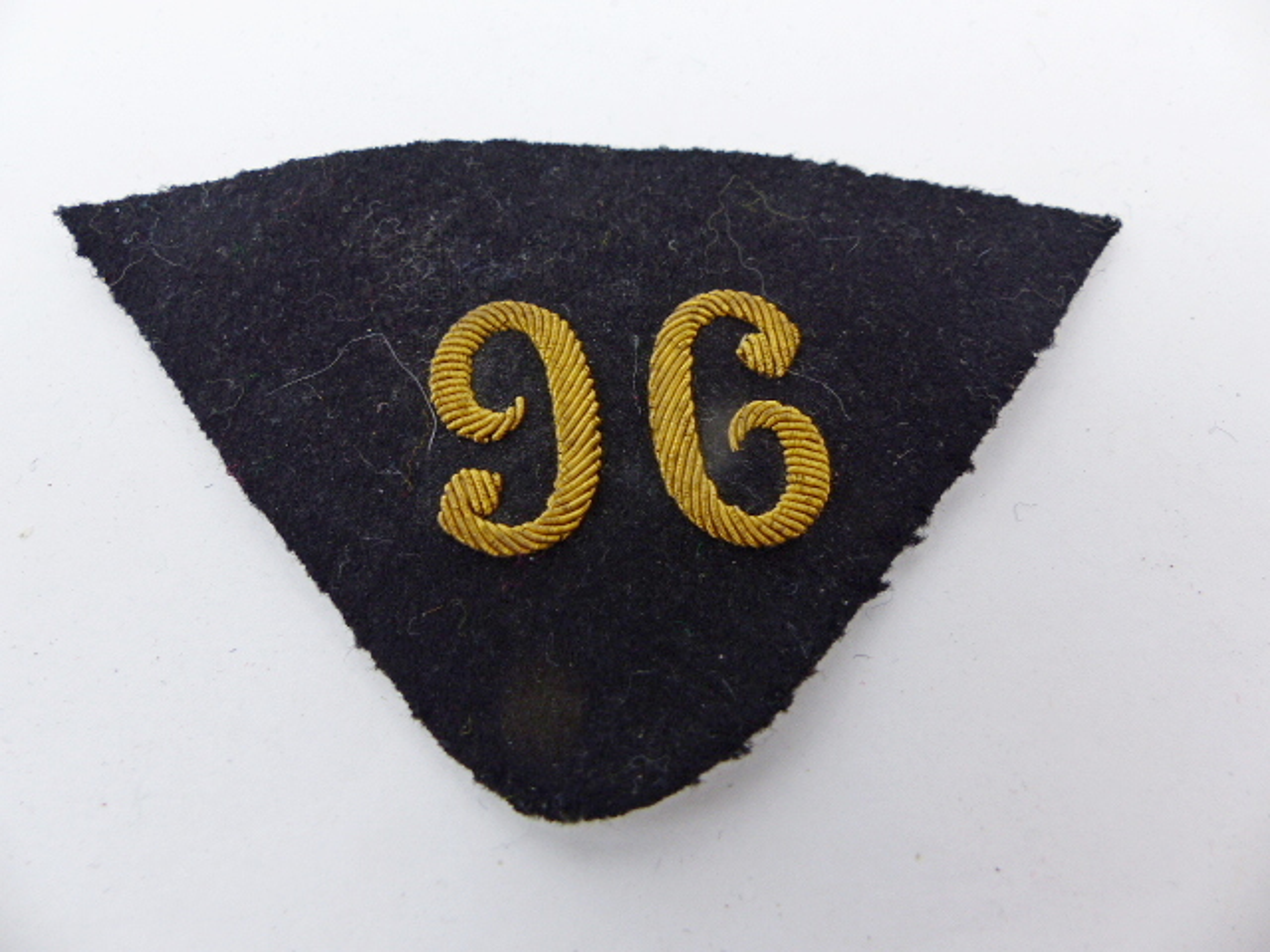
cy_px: 476
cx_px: 635
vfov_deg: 54.9
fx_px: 917
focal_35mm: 25
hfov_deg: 69.4
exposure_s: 1/100
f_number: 2.8
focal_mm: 4.5
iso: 100
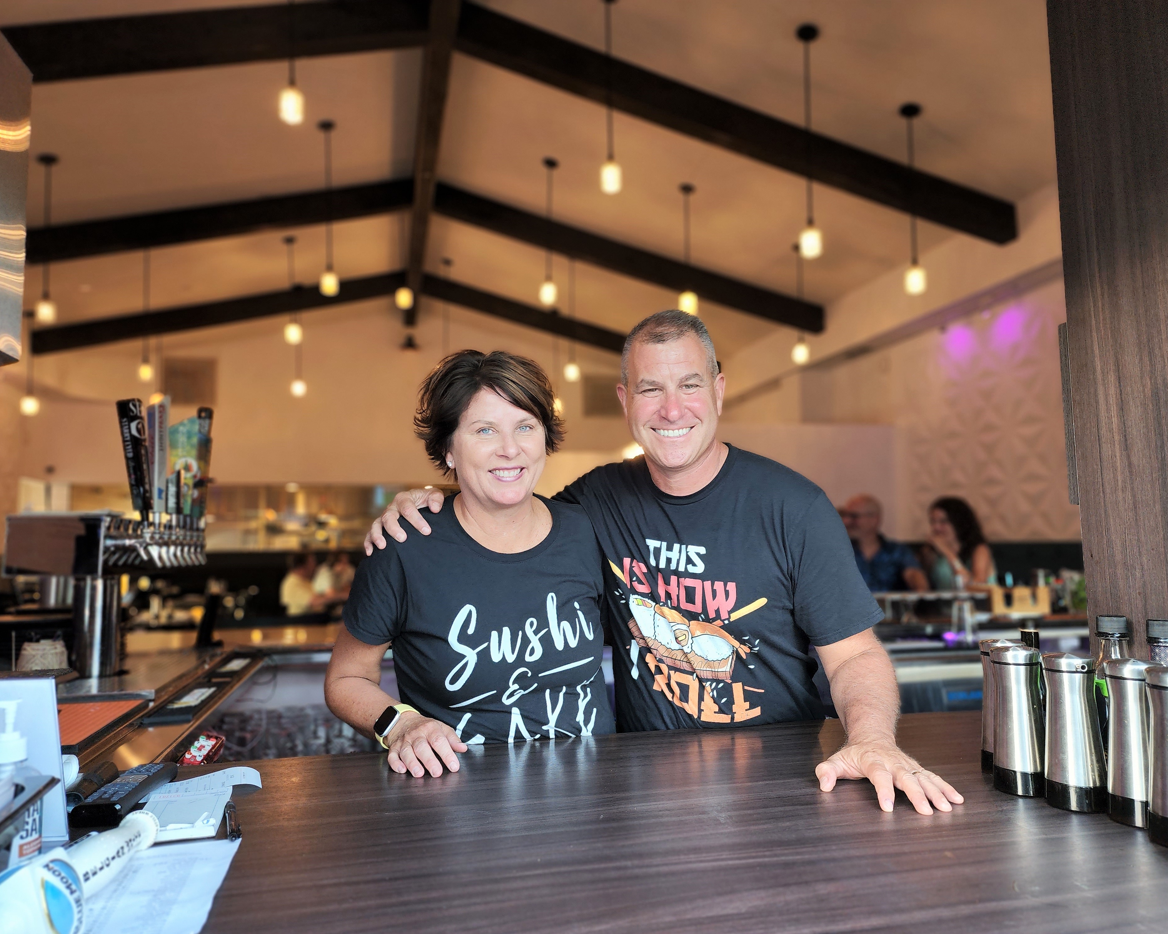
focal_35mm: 24
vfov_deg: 58.8
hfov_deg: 70.3
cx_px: 597
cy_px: 467
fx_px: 830
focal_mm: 6.4
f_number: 1.8
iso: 250
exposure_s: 1/120
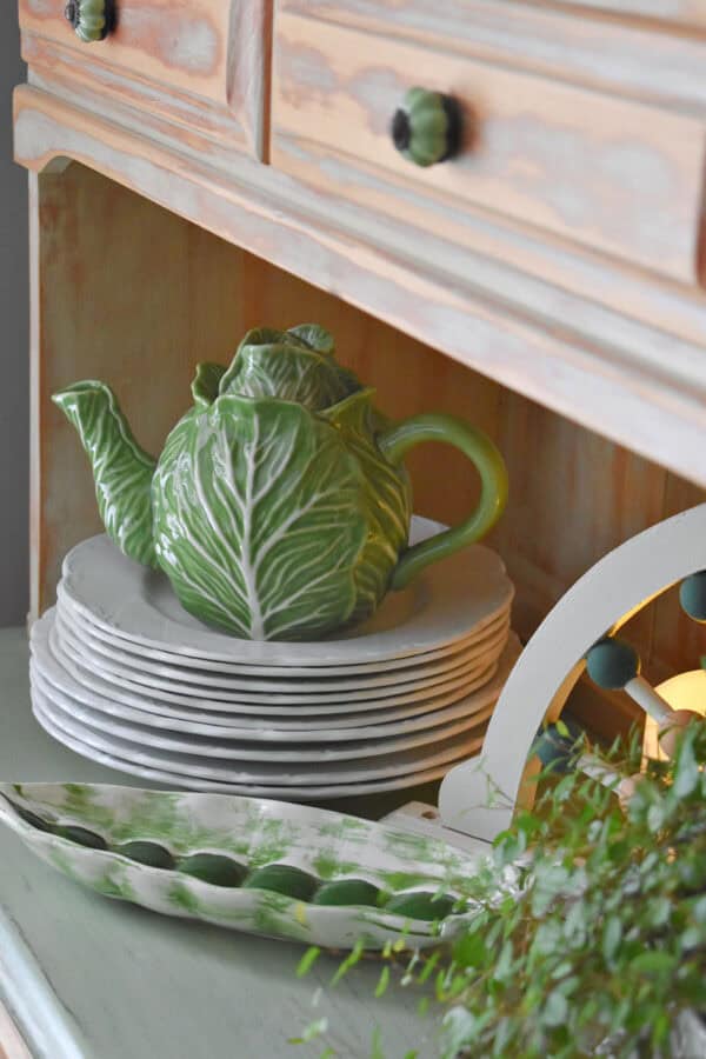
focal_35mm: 72
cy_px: 530
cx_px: 353
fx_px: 2118
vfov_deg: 28.1
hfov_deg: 18.9
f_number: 5.3
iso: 2500
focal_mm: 48
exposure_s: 1/60
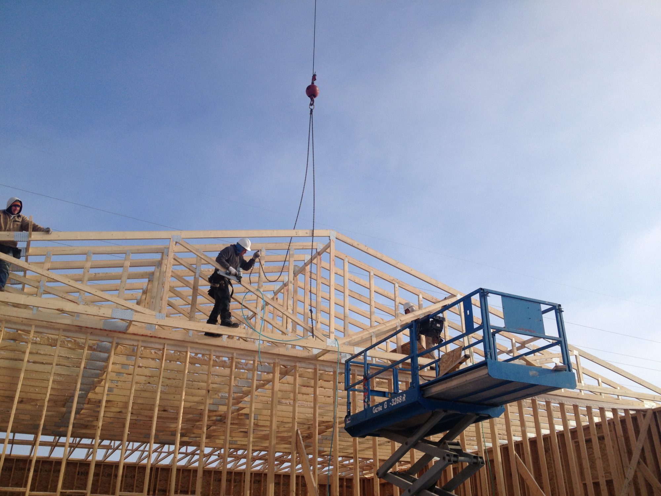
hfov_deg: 52.6
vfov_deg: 40.7
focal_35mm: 35
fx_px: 668
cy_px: 248
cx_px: 330
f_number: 2.4
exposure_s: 1/2404
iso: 50
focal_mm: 4.28
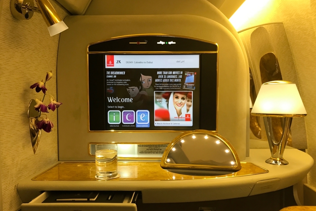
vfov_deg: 43.6
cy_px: 114
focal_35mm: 30
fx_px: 263
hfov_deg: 61.9
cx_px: 162
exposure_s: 1/18
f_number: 1.8
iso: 40
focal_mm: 3.99
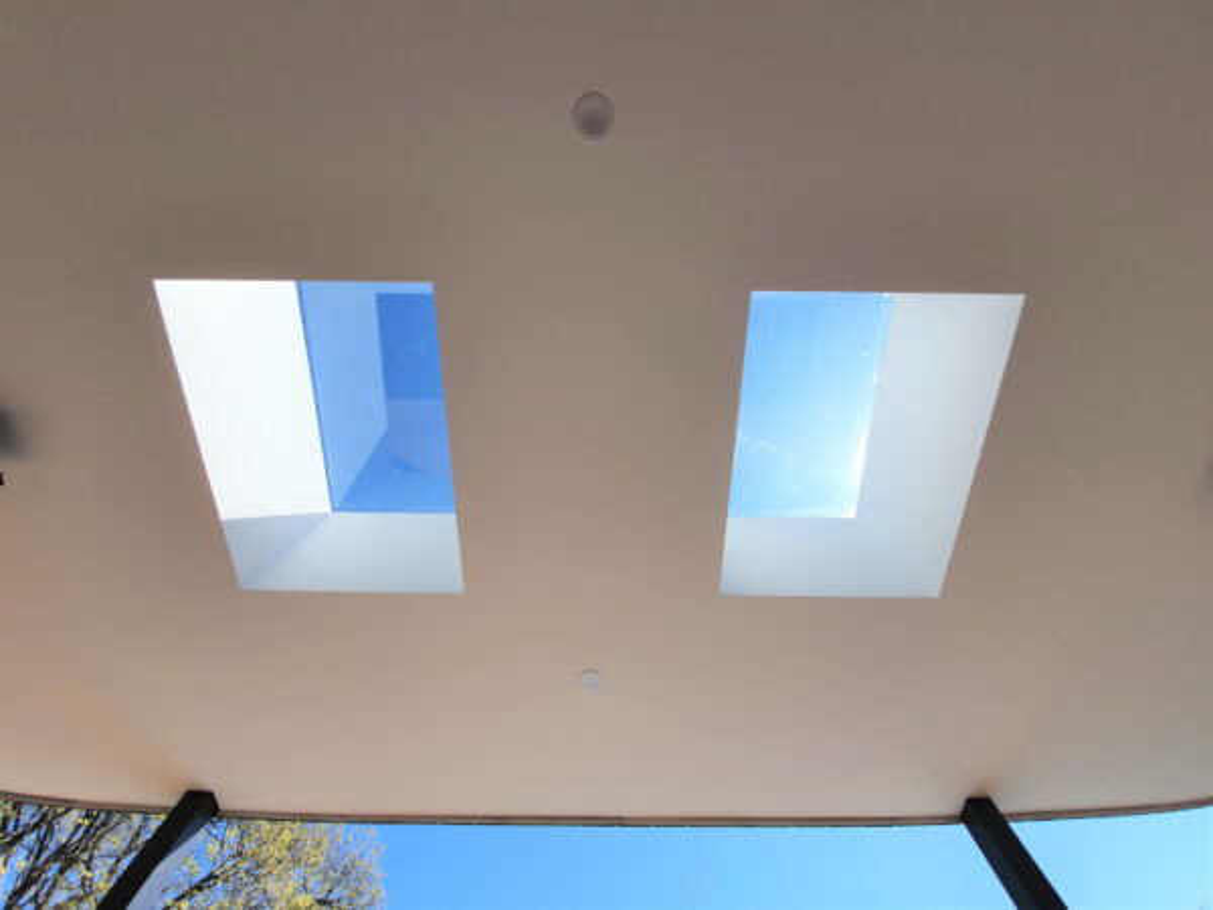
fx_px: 456
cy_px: 455
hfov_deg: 106.2
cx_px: 606
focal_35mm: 13
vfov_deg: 89.9
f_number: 2.2
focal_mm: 1.8
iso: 50
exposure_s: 1/1396
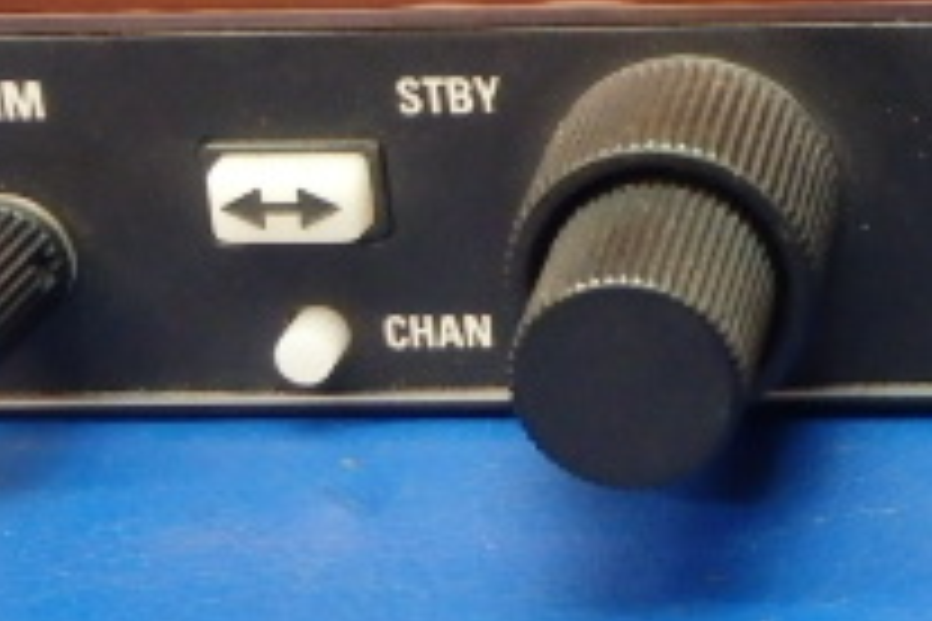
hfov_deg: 21.6
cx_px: 977
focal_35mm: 90
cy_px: 270
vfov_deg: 15.2
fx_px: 2330
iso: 800
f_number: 3.9
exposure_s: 1/20
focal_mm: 5
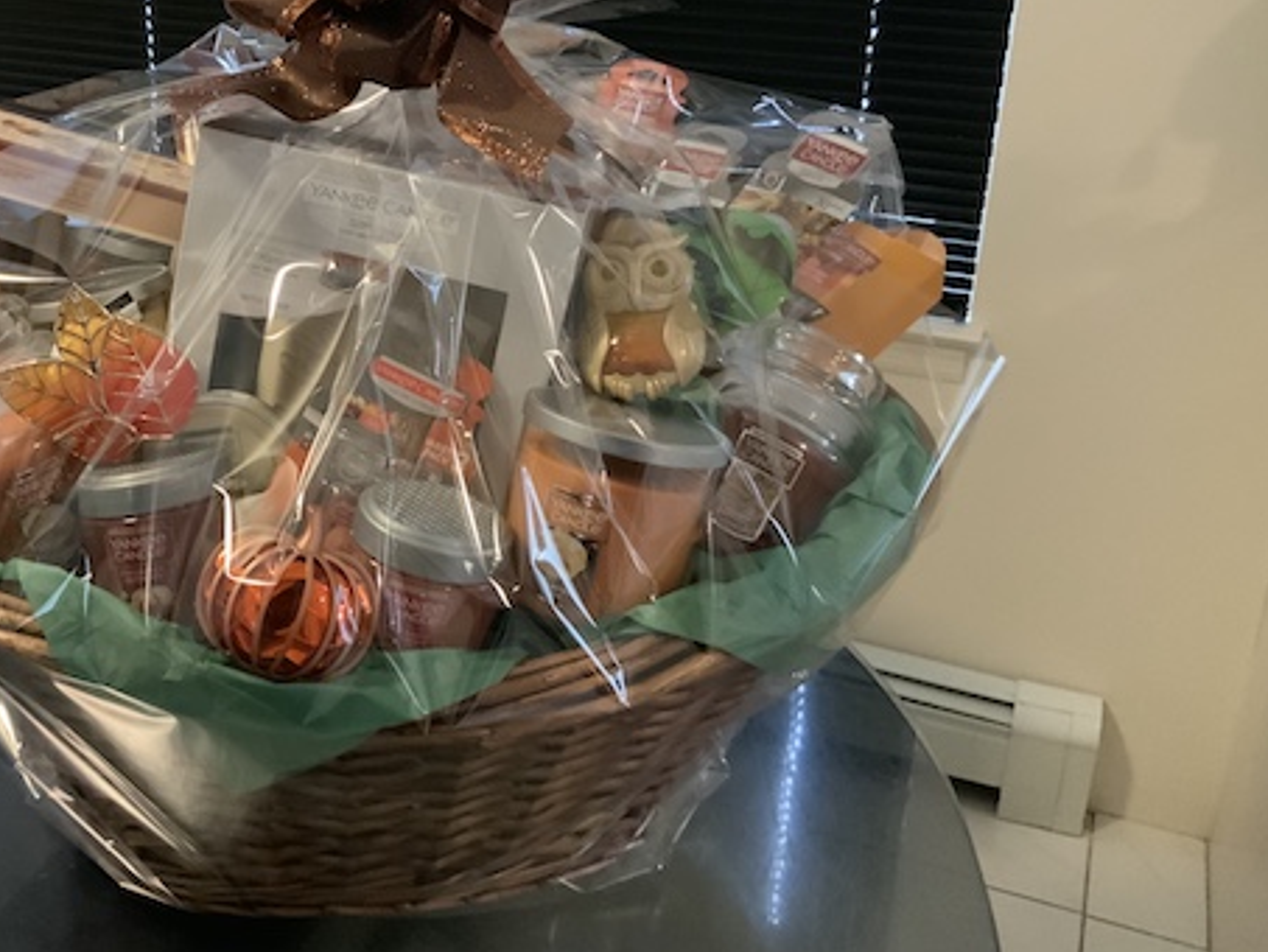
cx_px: 386
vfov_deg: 34.9
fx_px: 1502
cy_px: 333
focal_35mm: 41
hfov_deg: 44.8
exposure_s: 1/30
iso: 500
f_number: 1.8
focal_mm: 3
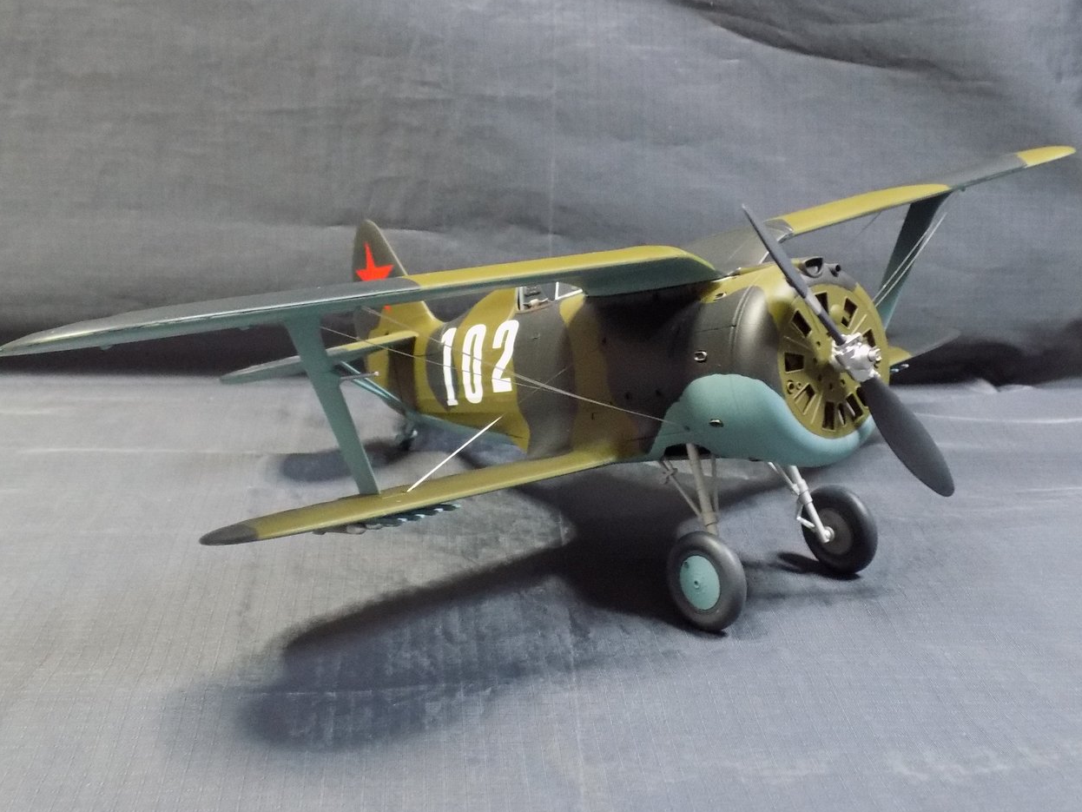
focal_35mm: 38
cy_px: 406
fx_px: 1188
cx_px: 527
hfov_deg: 49.0
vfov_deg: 37.7
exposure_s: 1/4
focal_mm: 6.6
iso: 400
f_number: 3.5
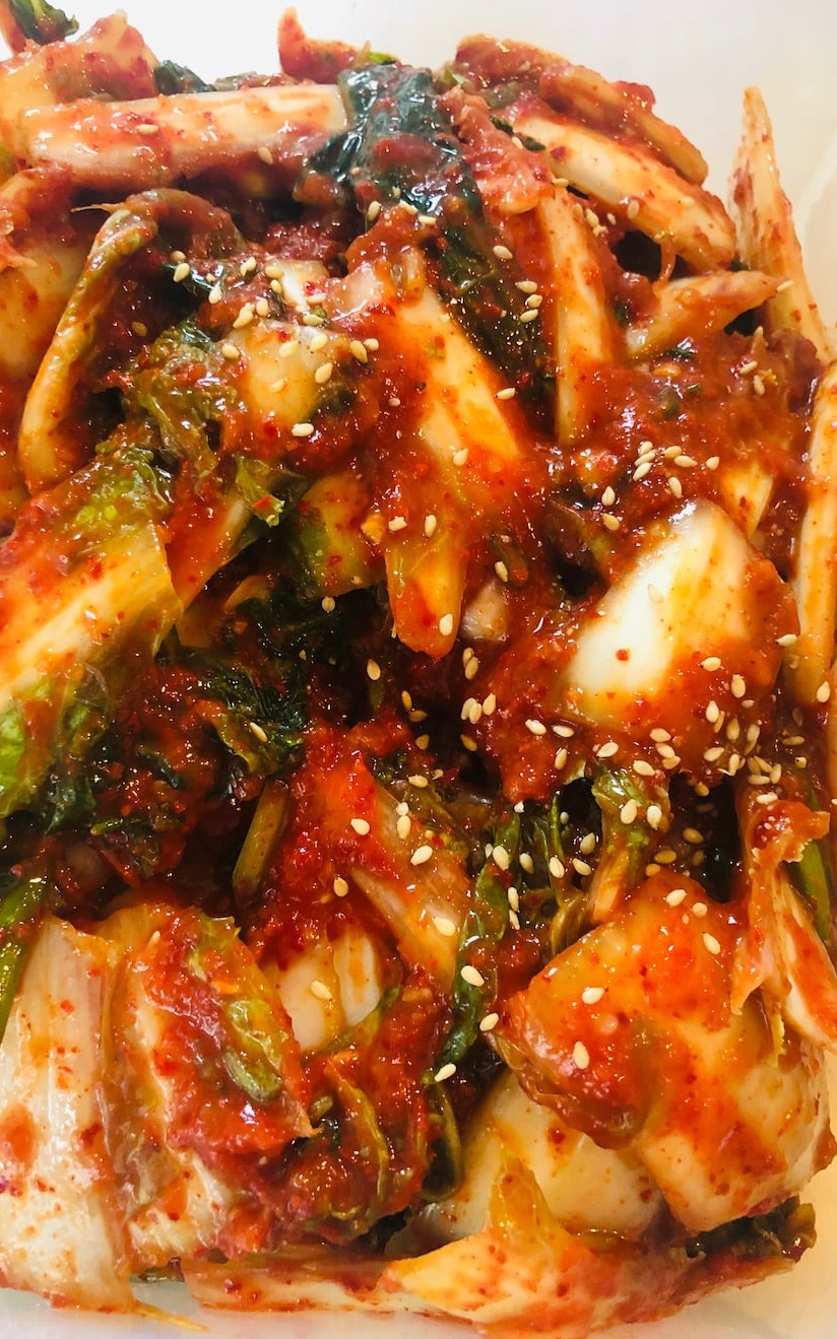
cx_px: 409
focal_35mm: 30
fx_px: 1095
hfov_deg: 41.8
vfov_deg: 62.9
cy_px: 672
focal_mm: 4
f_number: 1.8
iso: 100
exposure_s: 1/15
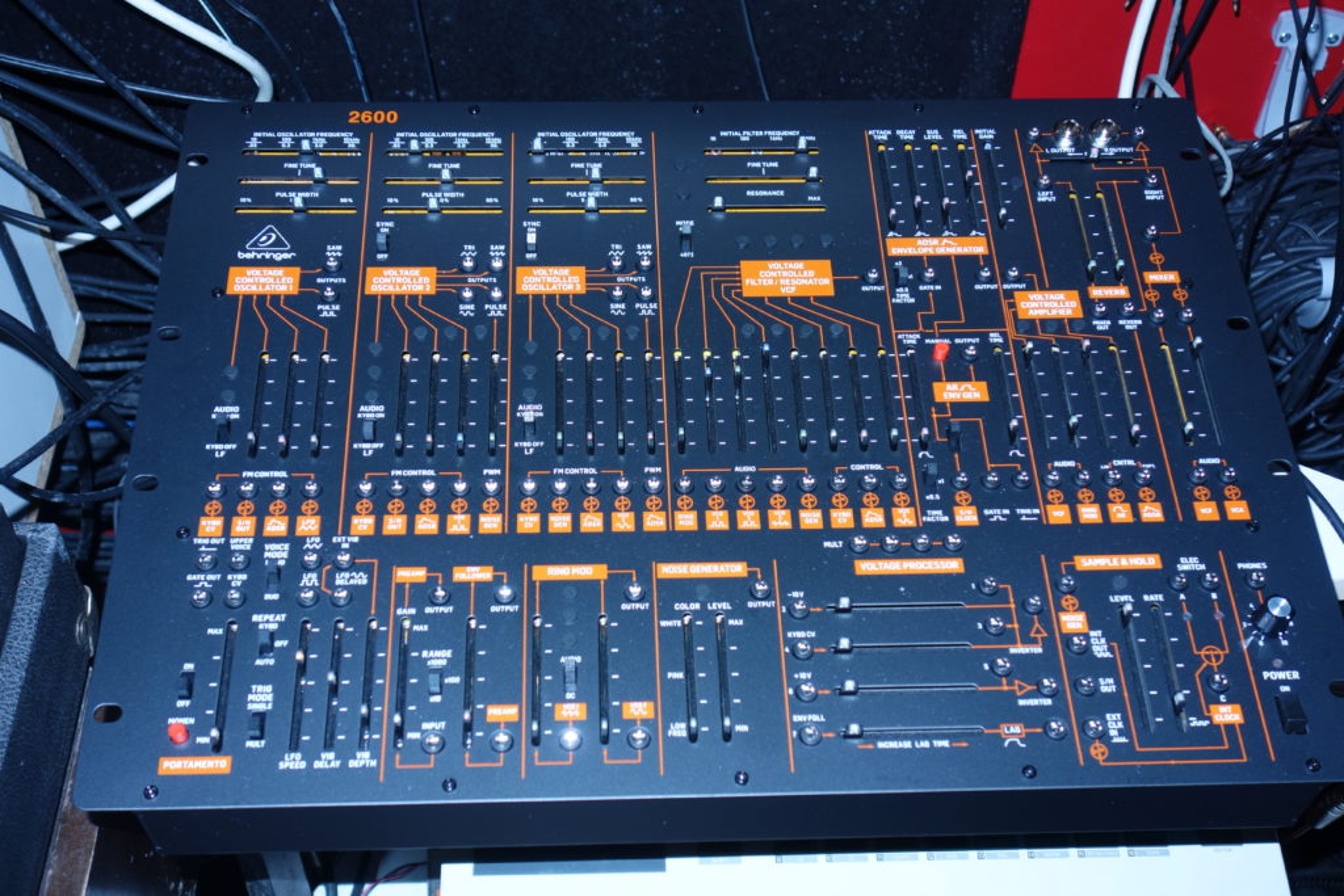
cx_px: 672
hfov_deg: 43.6
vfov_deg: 29.9
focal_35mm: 45
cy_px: 448
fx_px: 1680
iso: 125
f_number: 3.2
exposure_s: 1/250
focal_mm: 16.78
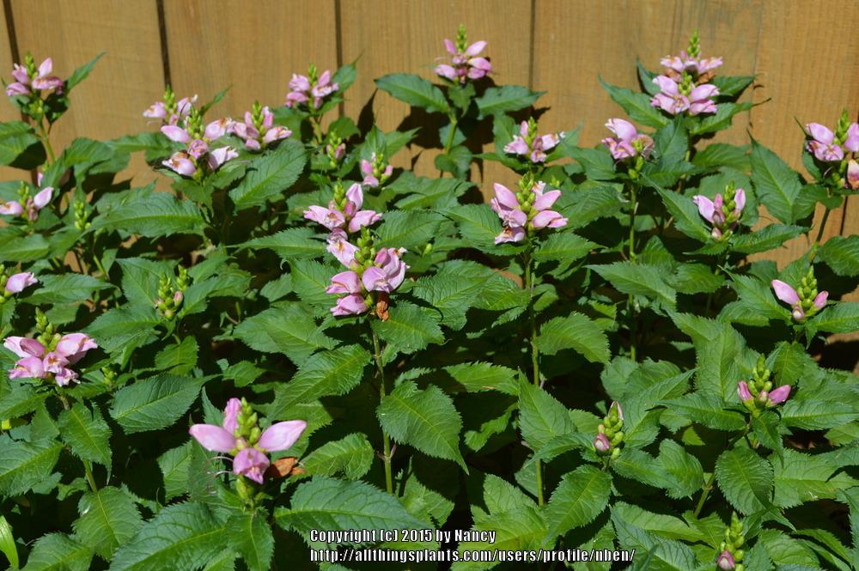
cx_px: 430
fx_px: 1287
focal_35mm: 54
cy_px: 286
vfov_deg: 25.0
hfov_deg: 36.9
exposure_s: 1/250
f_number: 8
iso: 100
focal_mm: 36
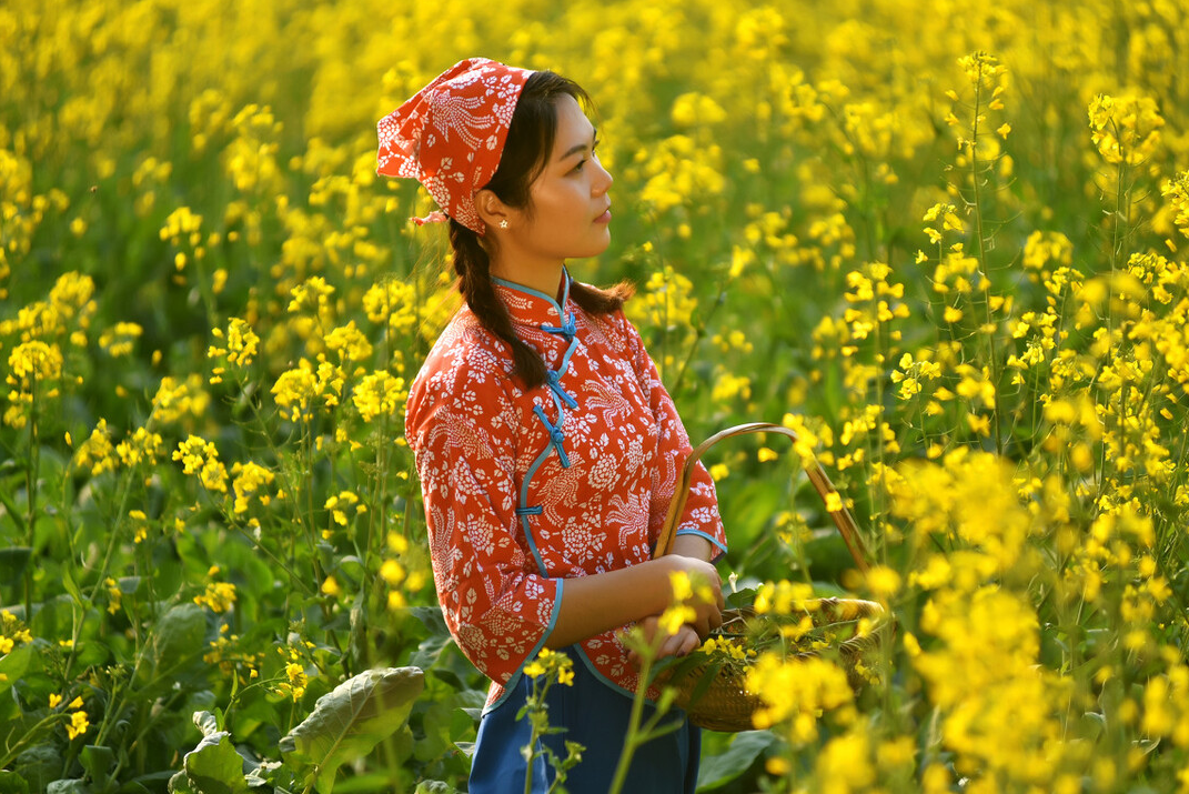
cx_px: 618
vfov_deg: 6.1
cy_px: 395
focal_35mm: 224
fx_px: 7401
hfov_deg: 9.2
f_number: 2.8
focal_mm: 200
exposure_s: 1/640
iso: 100
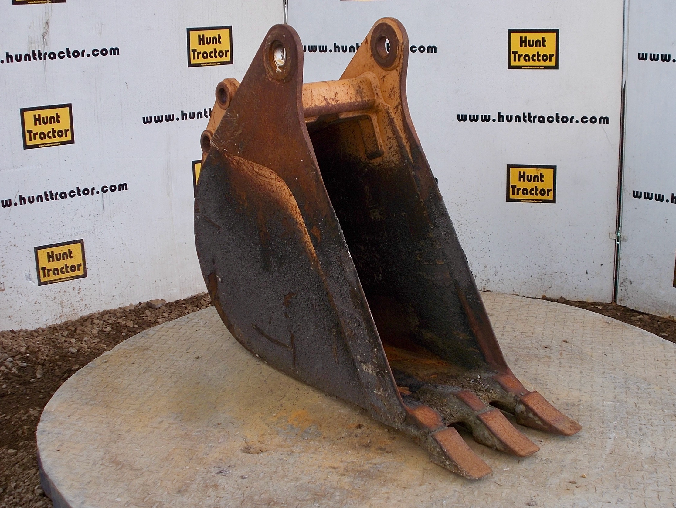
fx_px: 996
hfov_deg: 37.5
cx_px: 338
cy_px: 254
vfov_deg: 28.6
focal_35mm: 51
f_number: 4.5
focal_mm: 9
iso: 80
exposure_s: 1/40
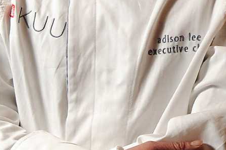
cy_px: -7
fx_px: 1299
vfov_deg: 6.6
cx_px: 402
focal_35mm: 207
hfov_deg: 9.5
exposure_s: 1/250
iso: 400
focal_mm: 30
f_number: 7.1
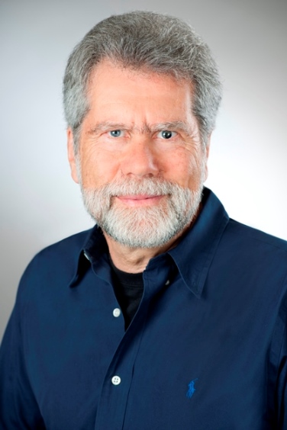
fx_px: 1339
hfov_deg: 12.2
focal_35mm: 112
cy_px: 215
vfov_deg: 18.3
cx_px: 144
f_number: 6.3
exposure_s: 1/125
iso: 100
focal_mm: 112
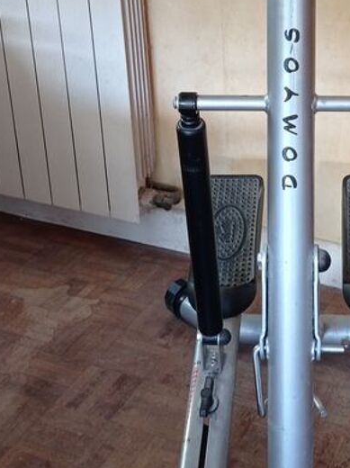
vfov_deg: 26.6
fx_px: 972
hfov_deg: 20.2
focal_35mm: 72
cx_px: 286
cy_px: 99
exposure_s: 1/33.3
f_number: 1.79
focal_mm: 4.74
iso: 367
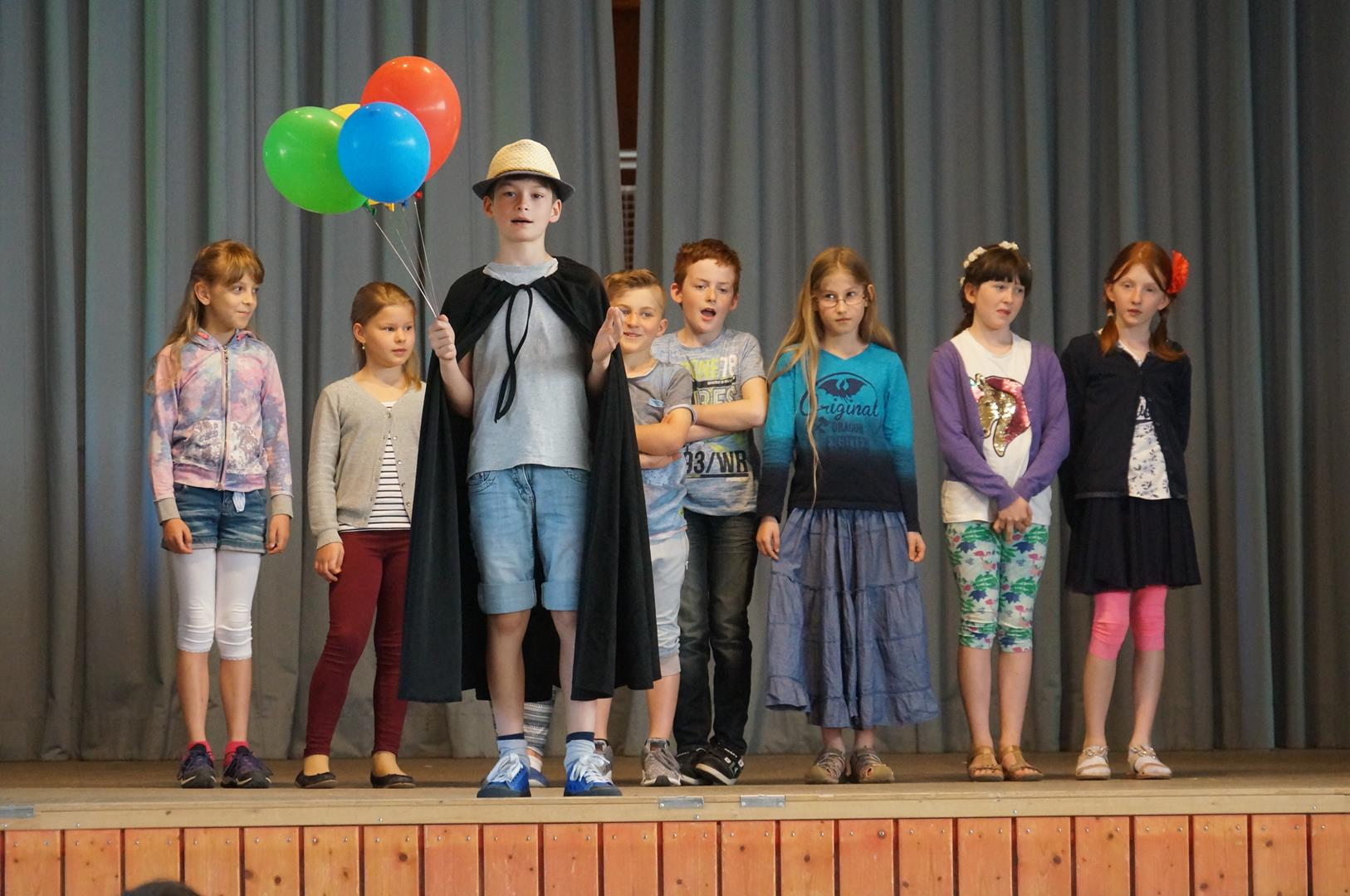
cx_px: 675
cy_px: 448
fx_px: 5506
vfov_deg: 9.3
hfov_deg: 14.0
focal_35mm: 147
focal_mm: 98
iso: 3200
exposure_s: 1/160
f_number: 5.6
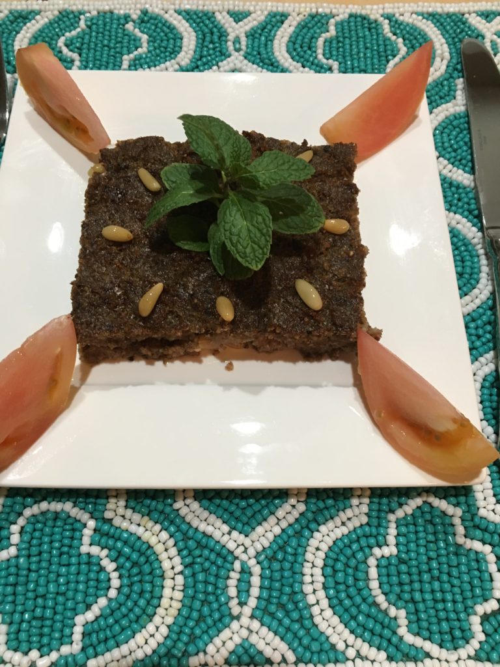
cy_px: 334
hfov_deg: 48.2
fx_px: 559
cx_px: 250
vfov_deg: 61.7
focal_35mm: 29
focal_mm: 4.15
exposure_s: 1/30
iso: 100
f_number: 2.2
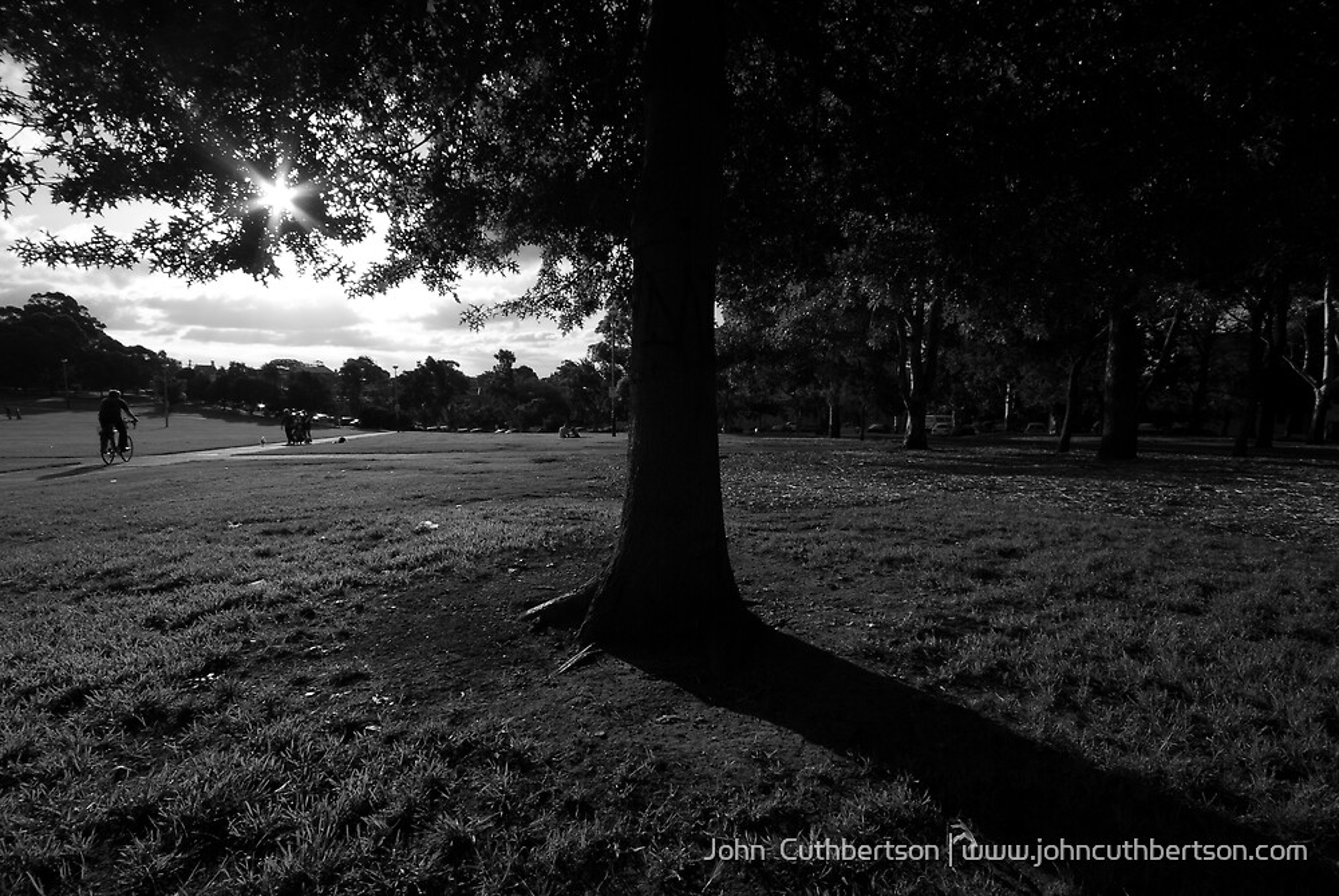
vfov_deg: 77.5
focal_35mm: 15
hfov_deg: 100.3
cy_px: 448
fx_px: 558
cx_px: 670
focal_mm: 10
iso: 100
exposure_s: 1/160
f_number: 11
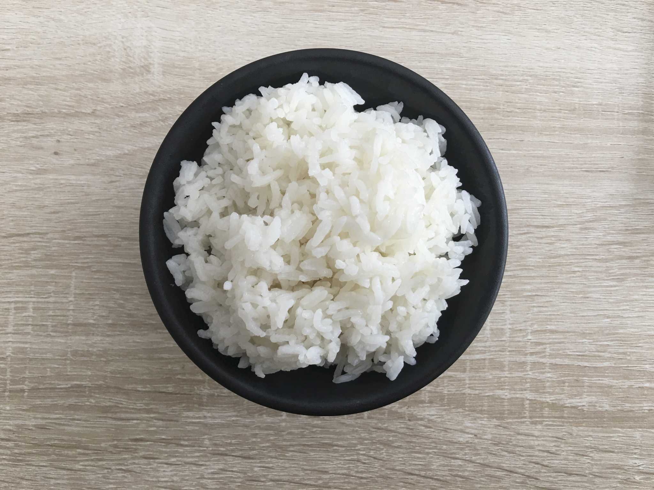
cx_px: 327
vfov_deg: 48.2
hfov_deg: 61.7
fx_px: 548
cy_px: 245
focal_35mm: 29
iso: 32
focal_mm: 4.15
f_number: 2.2
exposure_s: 1/35
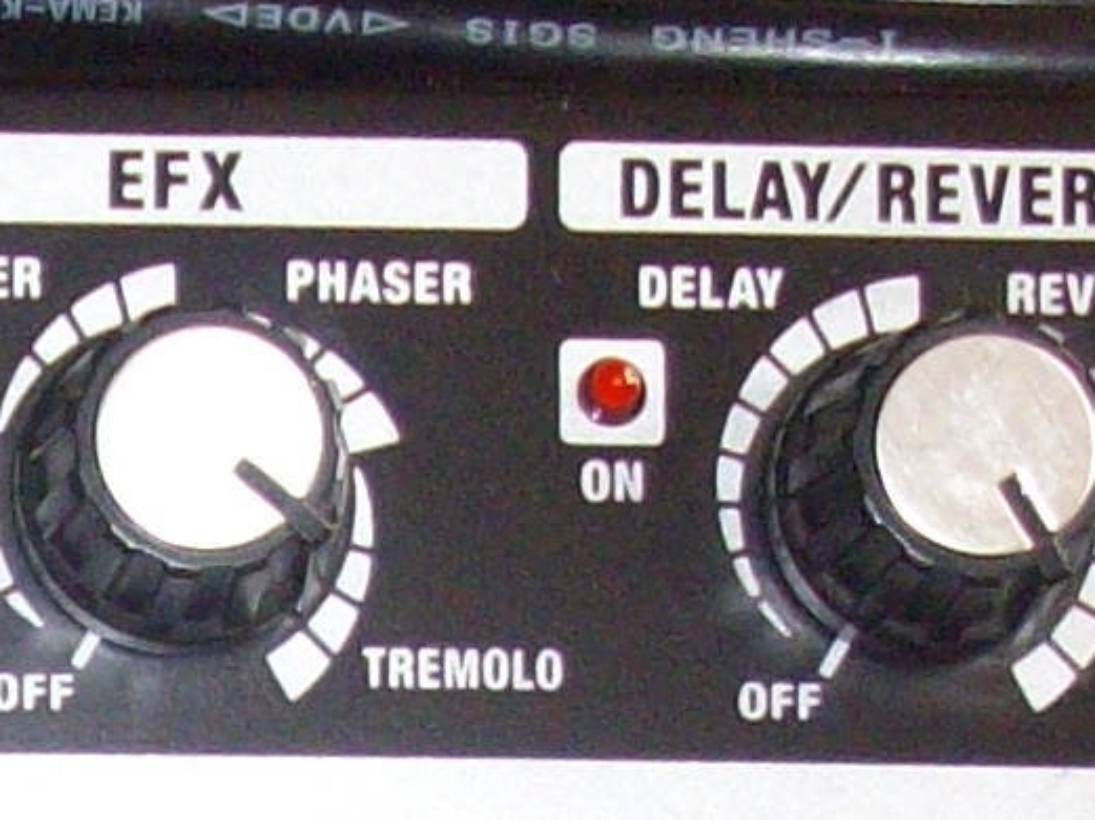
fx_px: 7334
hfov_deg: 8.3
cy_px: 1953
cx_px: -576
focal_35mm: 232
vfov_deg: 6.1
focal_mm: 6.2
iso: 160
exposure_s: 1/50
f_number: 2.8
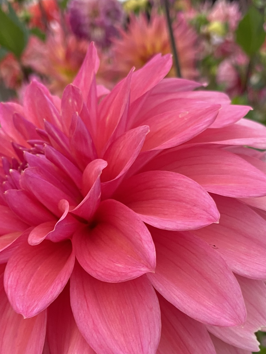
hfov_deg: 30.9
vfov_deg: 39.6
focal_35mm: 47
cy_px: 252
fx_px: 481
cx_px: 124
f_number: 1.8
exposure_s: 1/80
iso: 125
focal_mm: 4.25
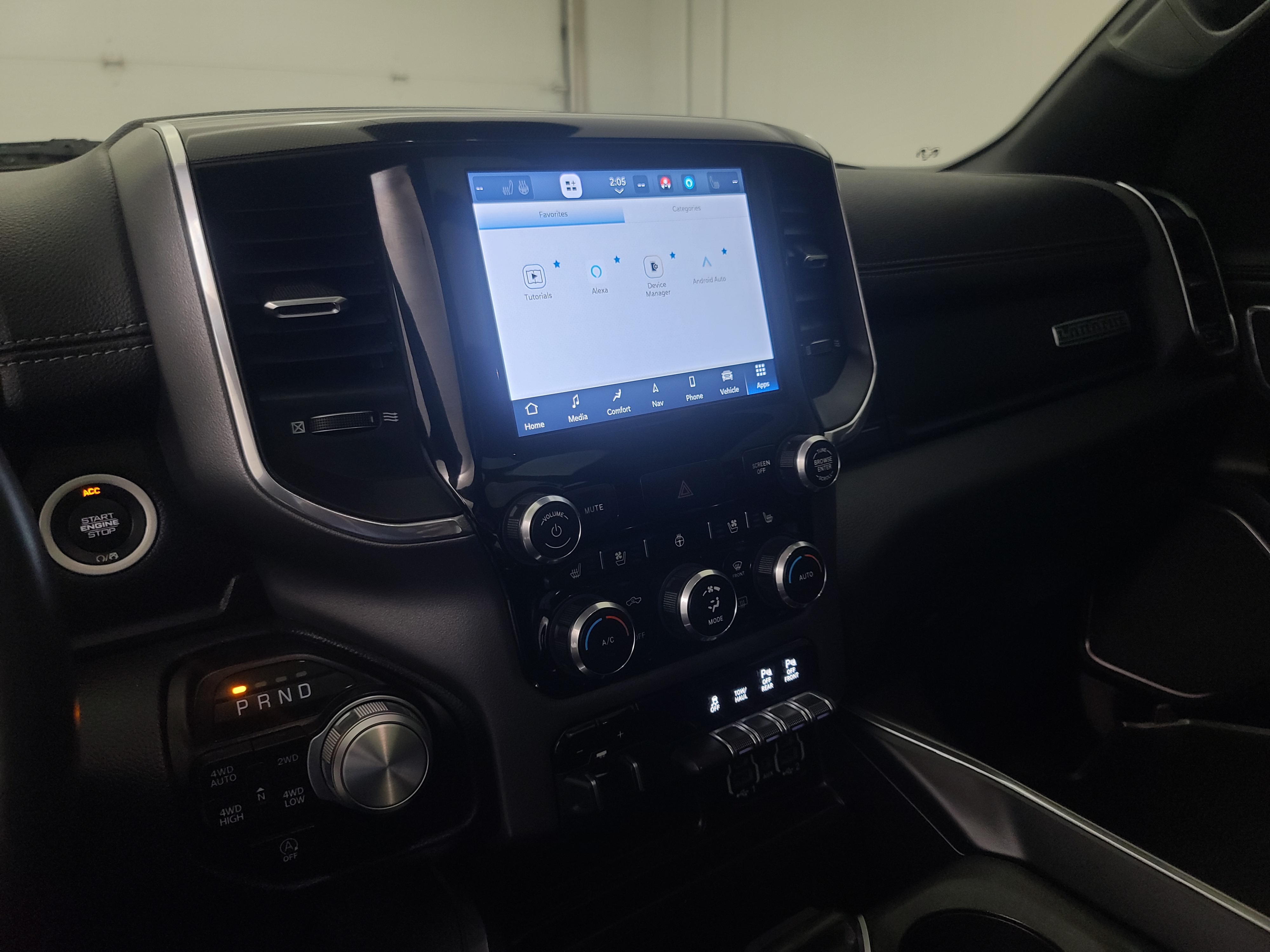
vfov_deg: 54.9
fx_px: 917
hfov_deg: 69.4
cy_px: 476
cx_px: 635
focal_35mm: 25
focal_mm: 7
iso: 160
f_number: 1.8
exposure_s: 1/60
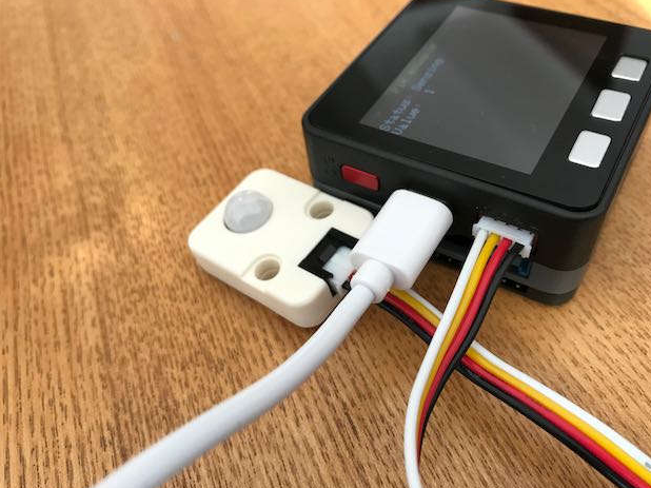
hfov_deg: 61.7
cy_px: 247
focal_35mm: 29
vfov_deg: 48.2
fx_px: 545
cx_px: 336
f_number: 1.8
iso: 32
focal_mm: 3.99
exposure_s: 1/30
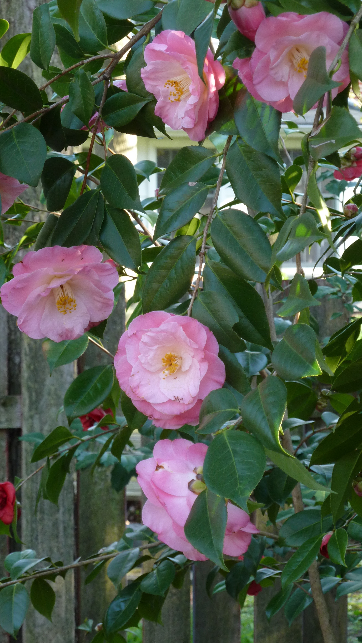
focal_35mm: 130
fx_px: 2218
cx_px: 177
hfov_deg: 9.3
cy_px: 322
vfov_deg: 16.5
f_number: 4.4
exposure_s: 1/50
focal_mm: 19.5
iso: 160
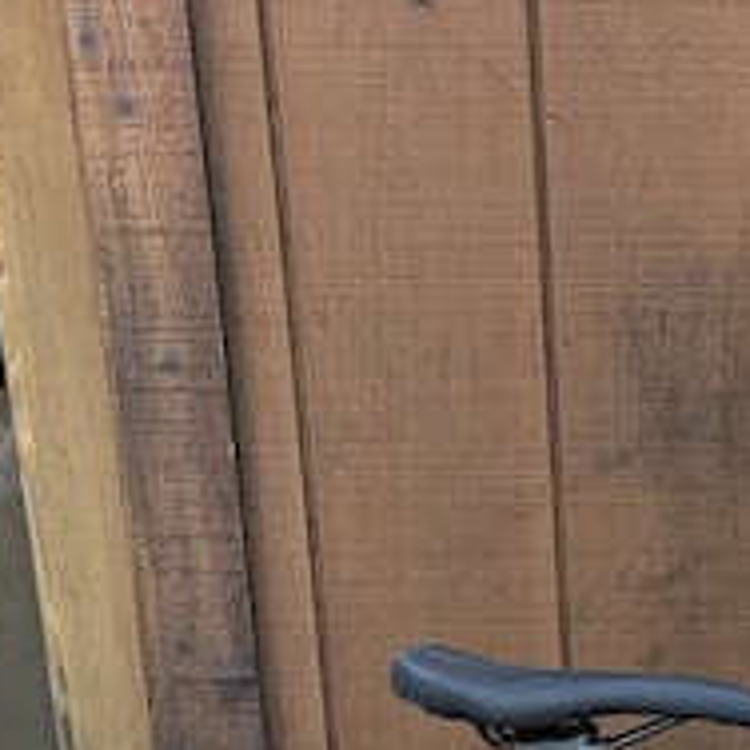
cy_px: 1193
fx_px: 2402
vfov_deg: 16.0
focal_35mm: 98
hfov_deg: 17.0
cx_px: 898
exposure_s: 1/60
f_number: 1.6
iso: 200
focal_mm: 5.96
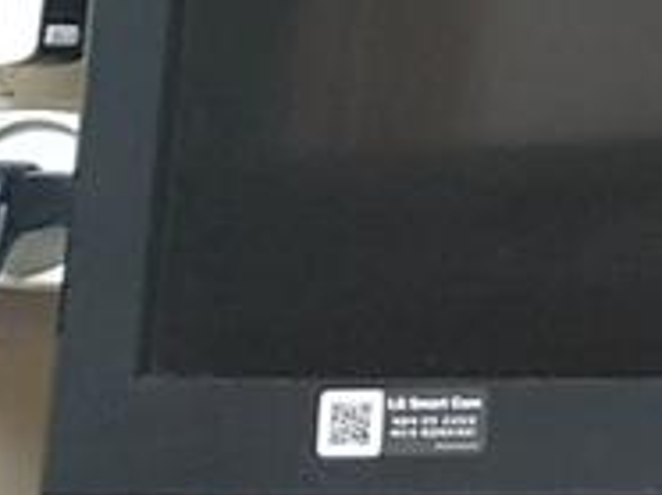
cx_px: 2064
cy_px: -602
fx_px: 3419
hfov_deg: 8.8
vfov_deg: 7.8
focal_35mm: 179
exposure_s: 1/13
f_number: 1.7
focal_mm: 4.2
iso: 250
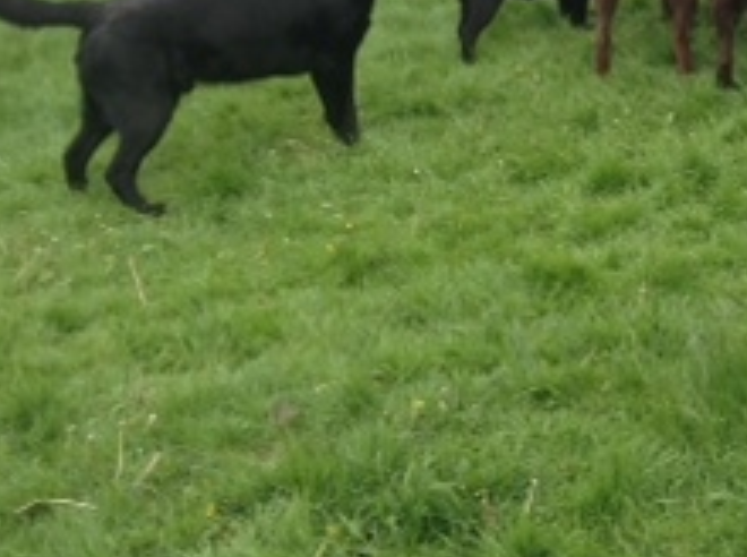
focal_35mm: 96
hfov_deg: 20.0
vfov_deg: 14.9
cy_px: -75
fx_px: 2067
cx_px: 696
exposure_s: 1/188
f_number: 2.4
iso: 32
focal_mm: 3.3
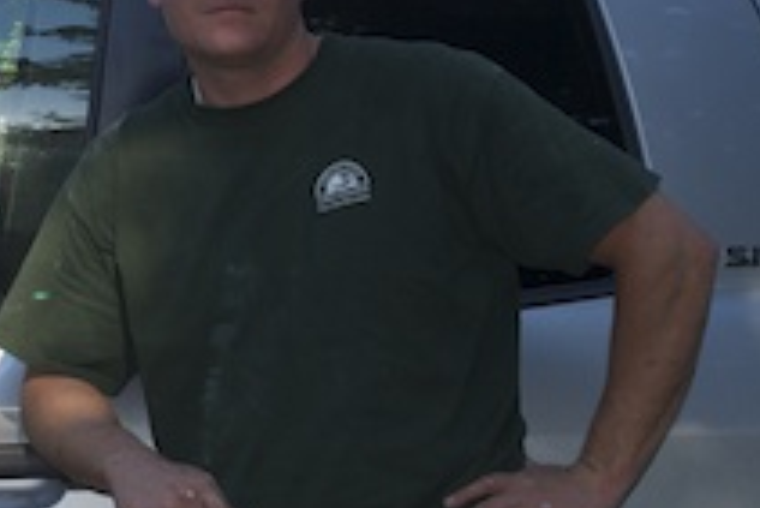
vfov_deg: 10.2
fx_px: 2852
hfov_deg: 14.9
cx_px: -47
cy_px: 240
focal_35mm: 135
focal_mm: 38
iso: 100
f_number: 7.1
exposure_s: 1/200
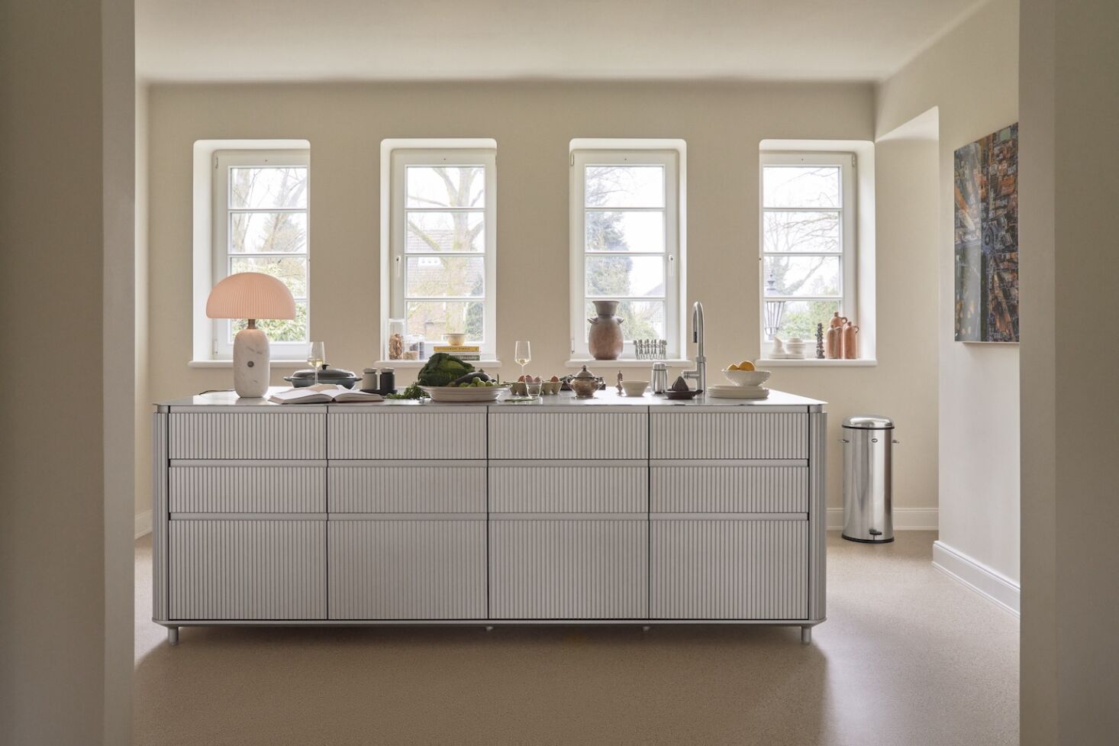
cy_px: 373
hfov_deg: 61.8
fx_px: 935
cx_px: 560
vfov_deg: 43.5
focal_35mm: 30
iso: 640
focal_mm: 30.1
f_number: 8
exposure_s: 1/13
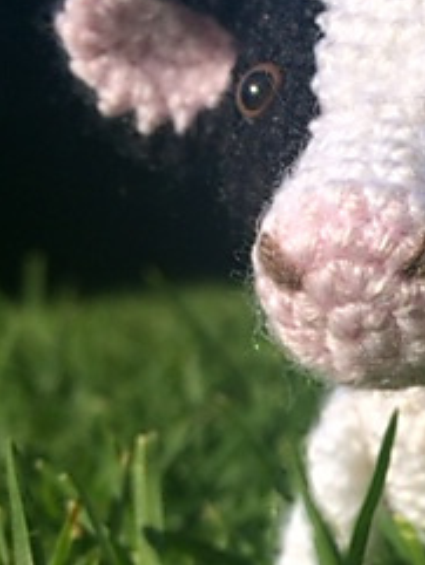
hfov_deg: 18.3
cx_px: 486
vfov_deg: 24.9
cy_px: 455
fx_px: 1259
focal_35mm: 77
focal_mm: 4.15
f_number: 2.2
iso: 32
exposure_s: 1/4566
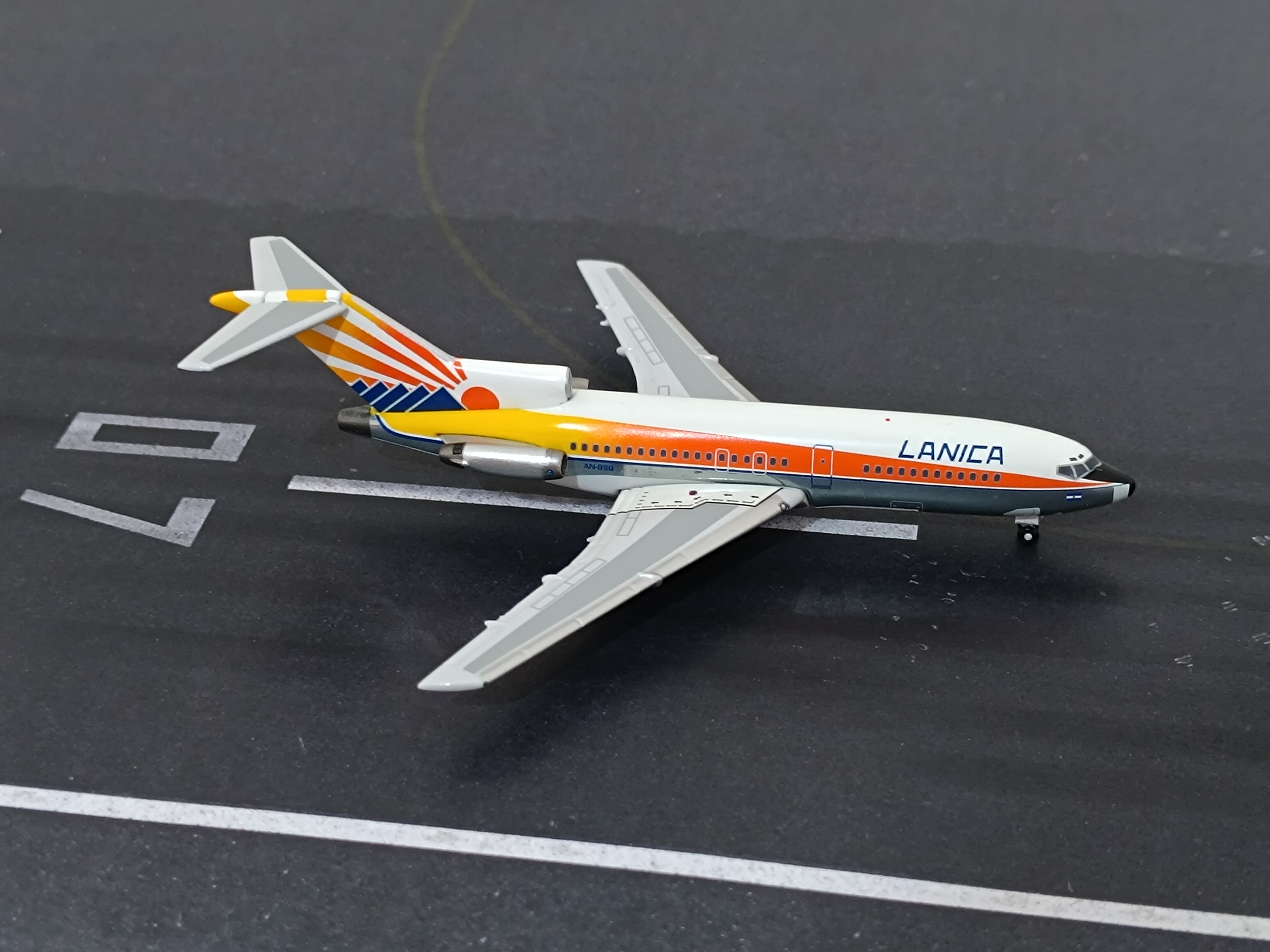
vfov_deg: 56.8
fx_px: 881
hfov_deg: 71.6
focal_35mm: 24
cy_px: 476
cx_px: 635
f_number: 1.88
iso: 832
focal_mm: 5.59
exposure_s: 1/25
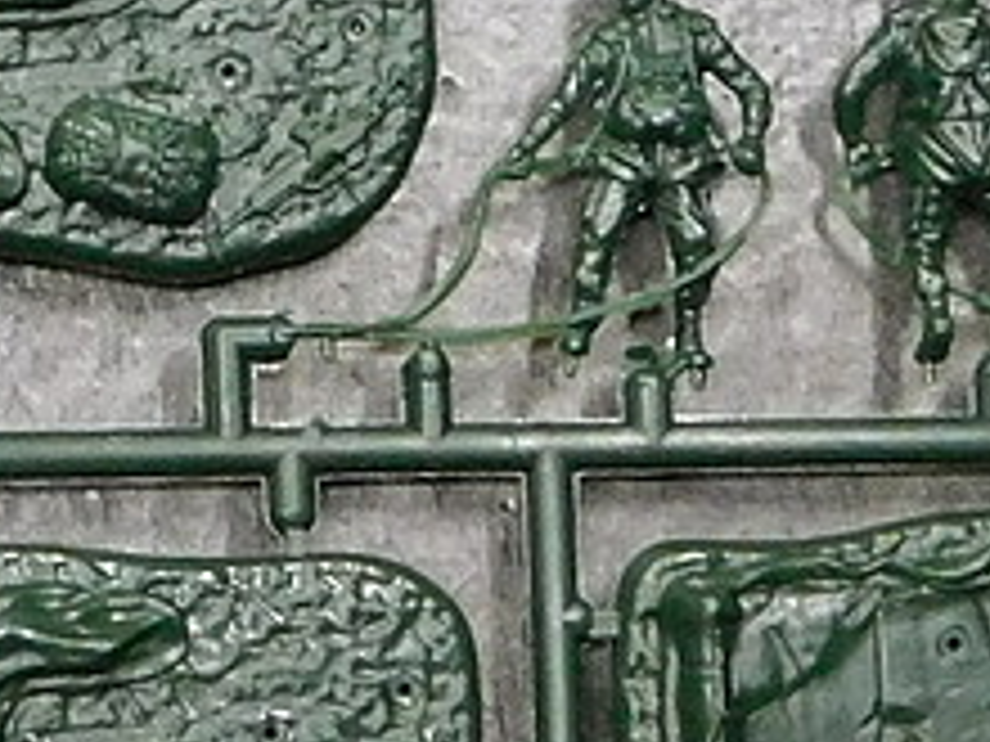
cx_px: -788
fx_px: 5977
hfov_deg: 9.1
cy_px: 351
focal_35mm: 209
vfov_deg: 7.1
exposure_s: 1/20
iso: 400
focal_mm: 6.3
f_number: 3.5
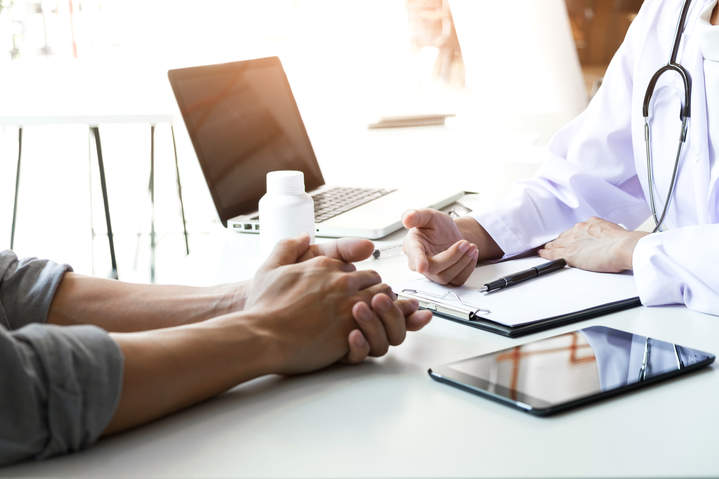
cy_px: 240
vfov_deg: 24.2
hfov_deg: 35.6
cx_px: 360
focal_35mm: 56
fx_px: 1118
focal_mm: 37.4
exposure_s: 1/125
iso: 400
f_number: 3.6
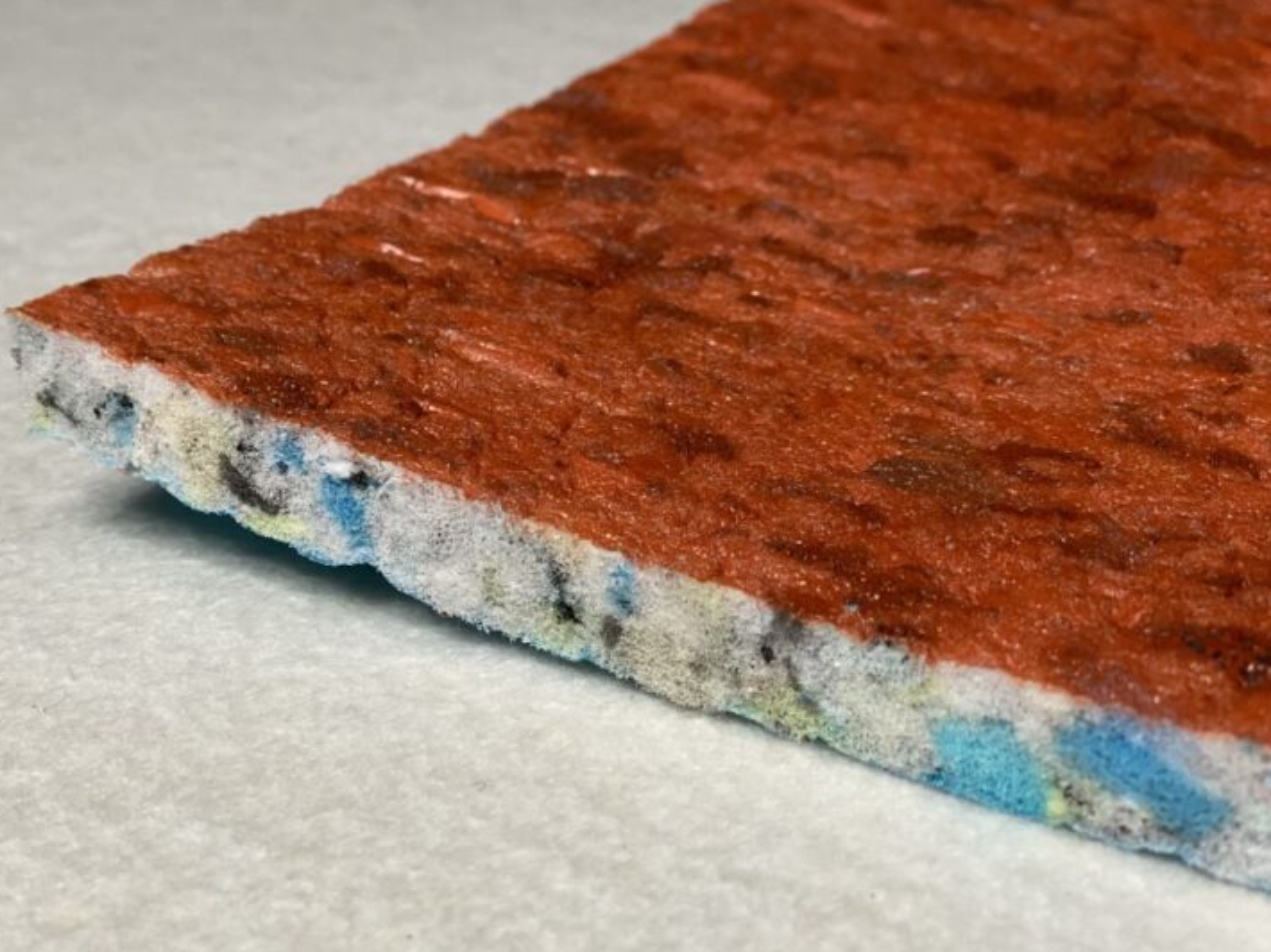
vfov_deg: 19.6
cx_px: 417
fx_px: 2753
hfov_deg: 25.8
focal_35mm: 75
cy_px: 474
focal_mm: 6
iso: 64
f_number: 2
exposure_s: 1/100
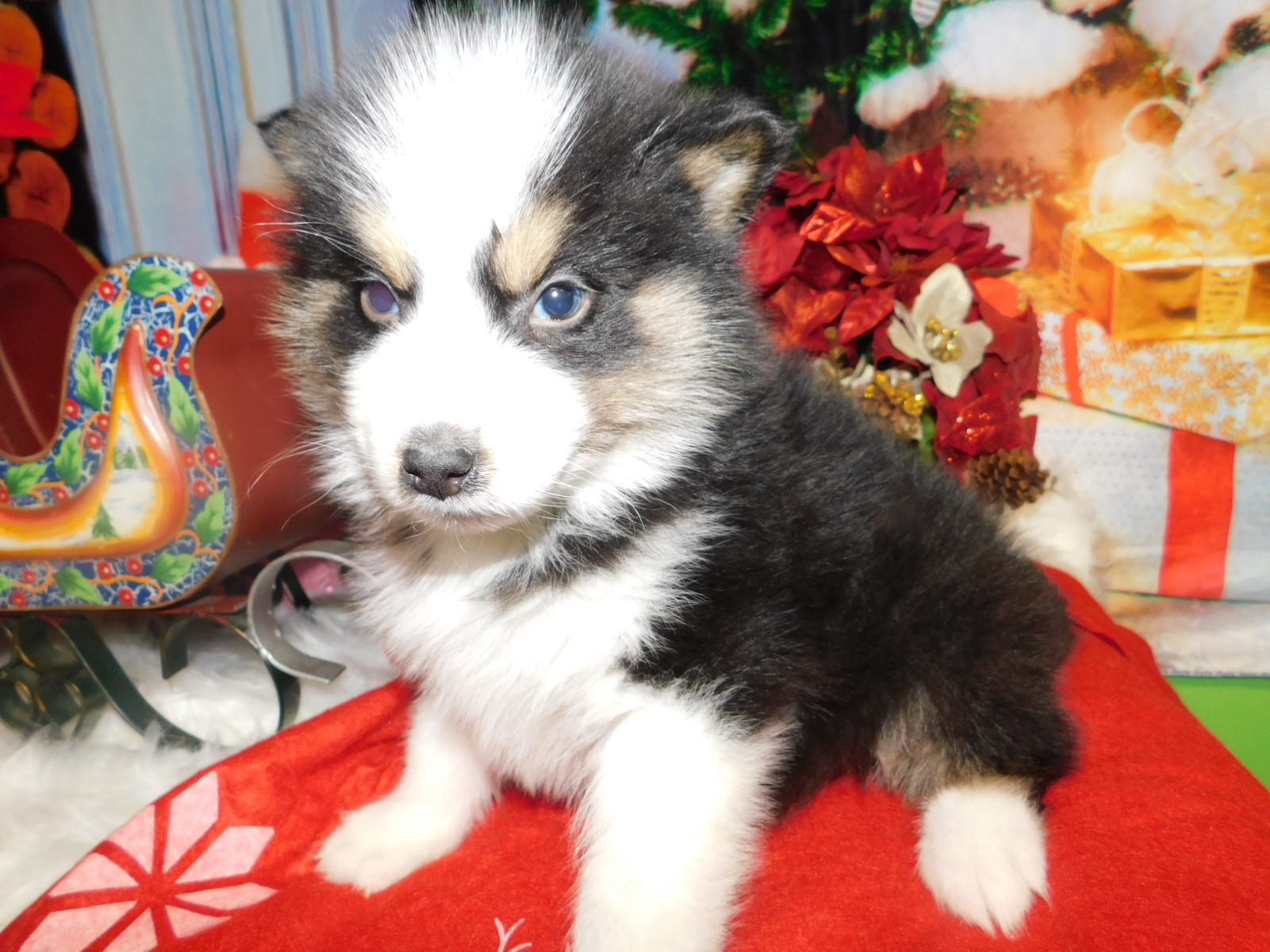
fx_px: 844
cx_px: 635
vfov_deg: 58.9
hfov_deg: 73.9
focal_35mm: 23
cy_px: 476
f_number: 3
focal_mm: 4
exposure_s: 1/30
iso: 200
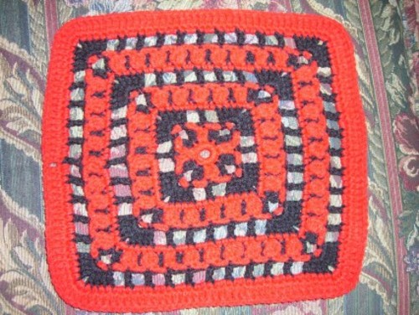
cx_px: 210
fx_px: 460
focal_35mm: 38
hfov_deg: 48.9
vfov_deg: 37.8
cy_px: 158
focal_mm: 6.2
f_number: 2.7
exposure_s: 1/60
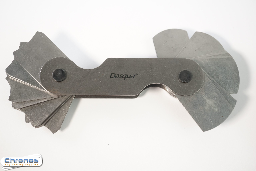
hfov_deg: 43.6
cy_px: 86
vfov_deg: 29.9
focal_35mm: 45
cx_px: 128
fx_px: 320
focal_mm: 30
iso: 640
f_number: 4.5
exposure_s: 1/320
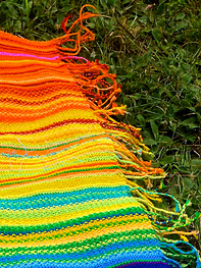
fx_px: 566
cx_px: 109
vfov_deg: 24.9
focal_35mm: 73
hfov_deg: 20.1
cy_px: 292
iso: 32
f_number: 2.2
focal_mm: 4.12
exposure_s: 1/820
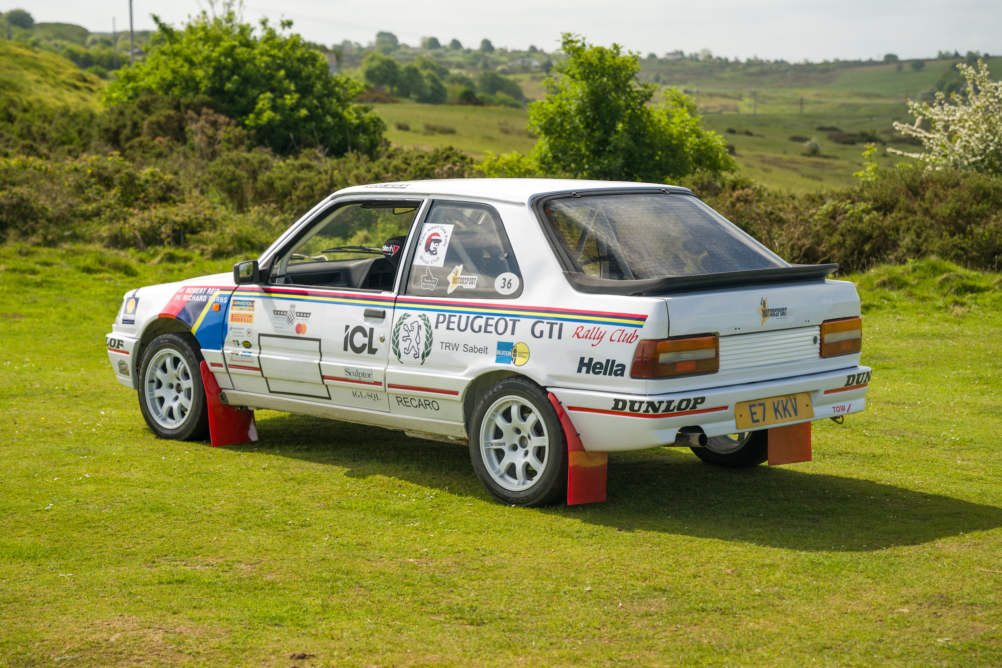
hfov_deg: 28.8
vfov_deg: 19.5
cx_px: 501
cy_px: 334
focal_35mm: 70
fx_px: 1948
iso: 200
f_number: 4
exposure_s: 1/640
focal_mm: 70
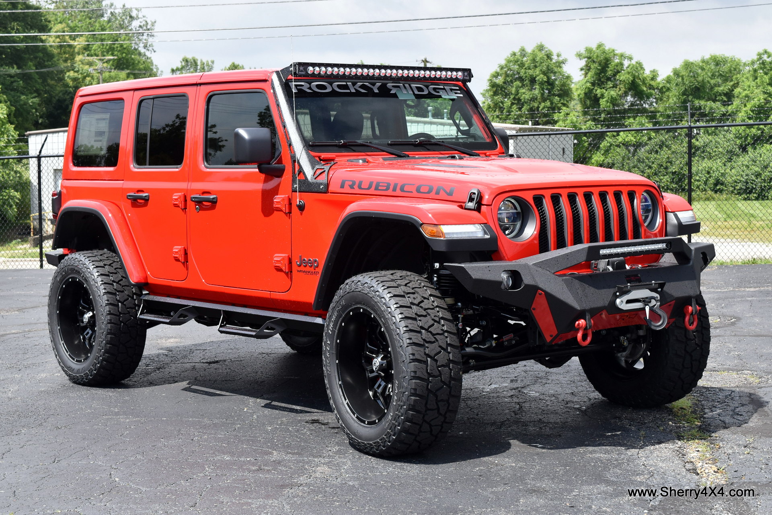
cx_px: 386
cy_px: 258
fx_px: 1126
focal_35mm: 52
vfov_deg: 25.8
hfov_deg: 37.8
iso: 400
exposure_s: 1/250
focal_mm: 35
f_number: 8
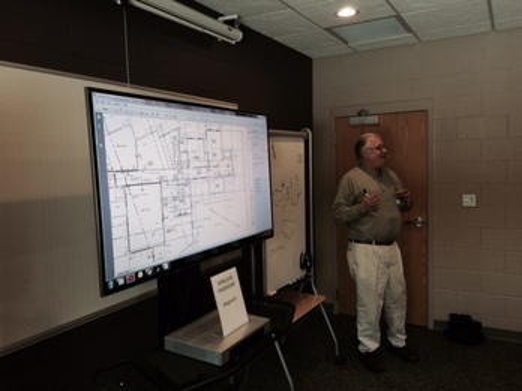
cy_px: 196
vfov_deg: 48.2
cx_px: 261
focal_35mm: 29
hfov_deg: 61.7
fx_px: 437
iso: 50
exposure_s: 1/30
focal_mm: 4.15
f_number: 2.2
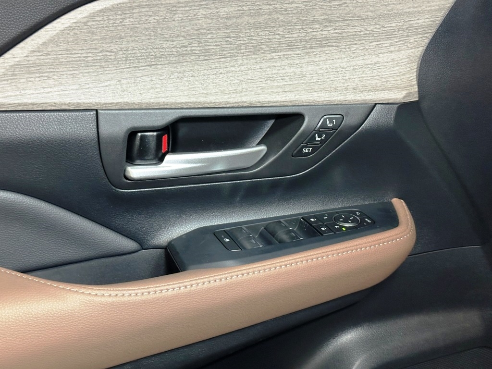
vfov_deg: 30.3
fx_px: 682
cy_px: 184
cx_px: 246
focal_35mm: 48
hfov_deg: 39.7
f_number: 1.78
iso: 500
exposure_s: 1/40
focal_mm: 6.86
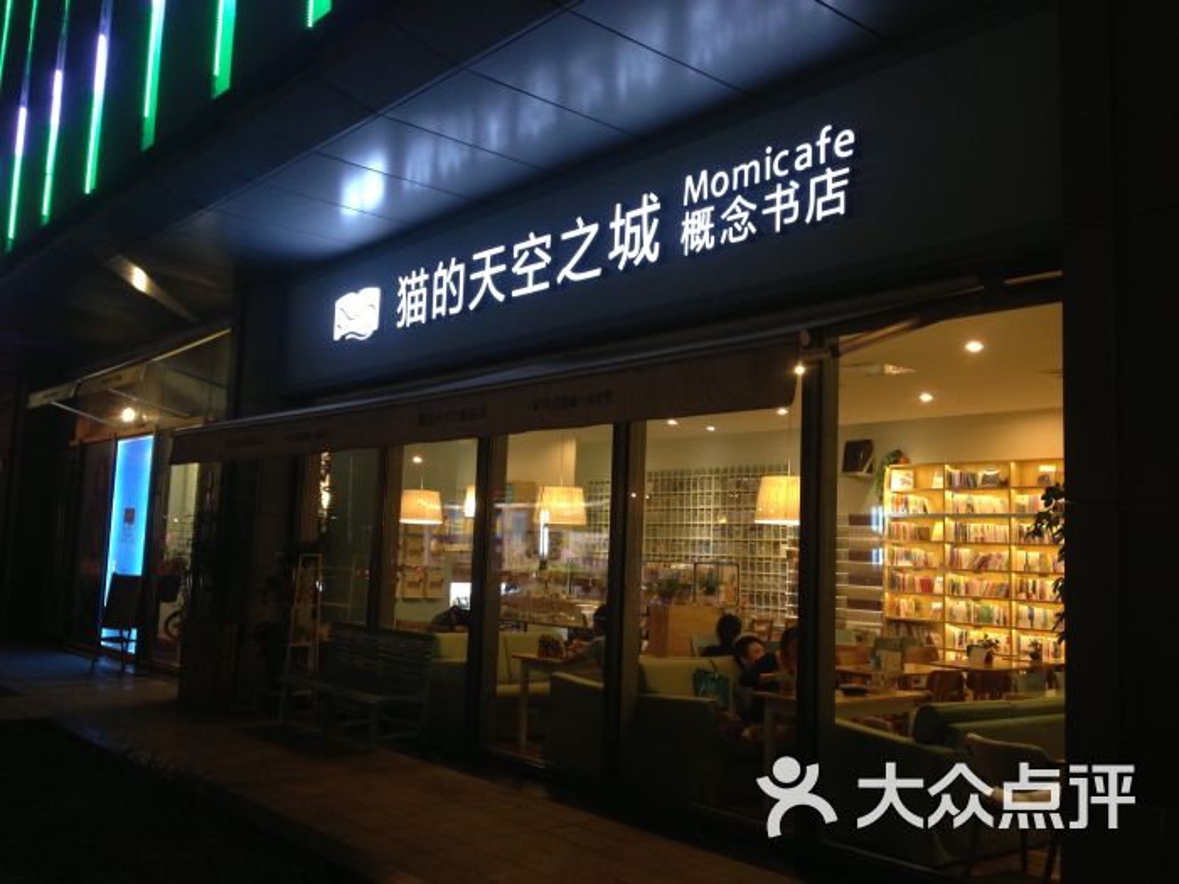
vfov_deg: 42.9
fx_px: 1124
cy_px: 442
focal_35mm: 33
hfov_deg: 55.4
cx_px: 590
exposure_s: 1/20
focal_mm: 4.13
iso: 160
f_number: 2.4
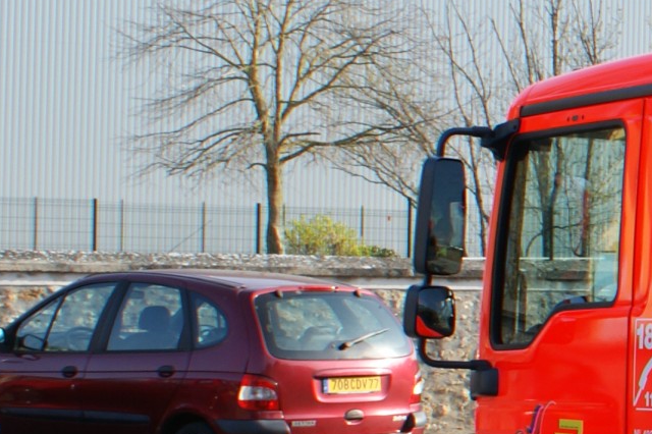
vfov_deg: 10.6
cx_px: 1338
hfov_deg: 13.4
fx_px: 2335
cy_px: 264
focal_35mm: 129
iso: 100
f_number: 9
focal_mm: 20
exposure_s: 1/80
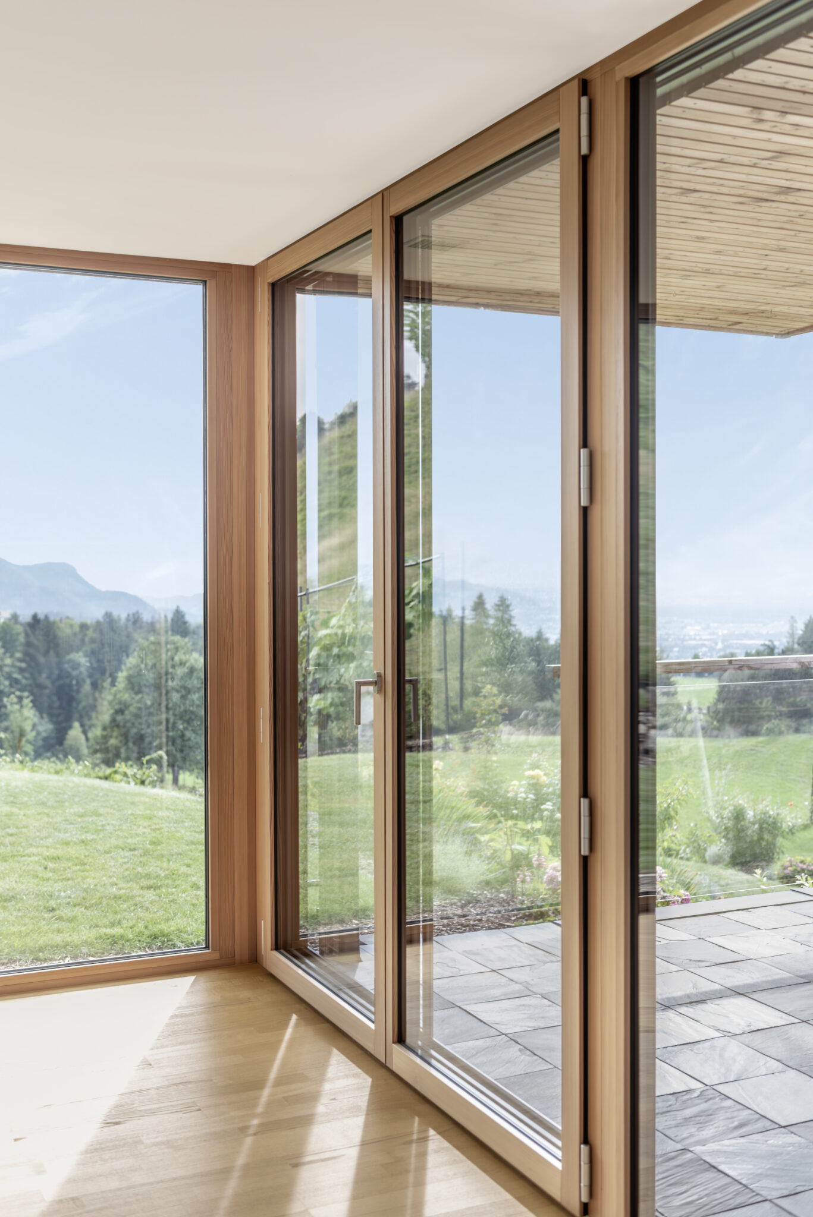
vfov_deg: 50.7
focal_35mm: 38
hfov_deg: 35.1
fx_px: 1286
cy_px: 608
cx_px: 406
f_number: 4
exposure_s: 1/125
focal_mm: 38
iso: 200
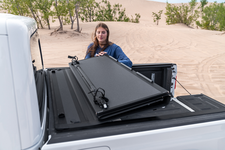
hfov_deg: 57.2
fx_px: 206
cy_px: 75
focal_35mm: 33
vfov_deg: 40.0
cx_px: 112
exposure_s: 1/500
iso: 100
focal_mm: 33
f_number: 4
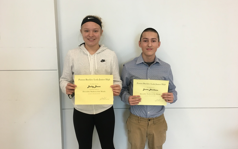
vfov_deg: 40.6
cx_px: 119
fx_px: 201
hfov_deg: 61.2
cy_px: 79
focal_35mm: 31
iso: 80
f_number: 2.2
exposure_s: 1/30
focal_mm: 4.15
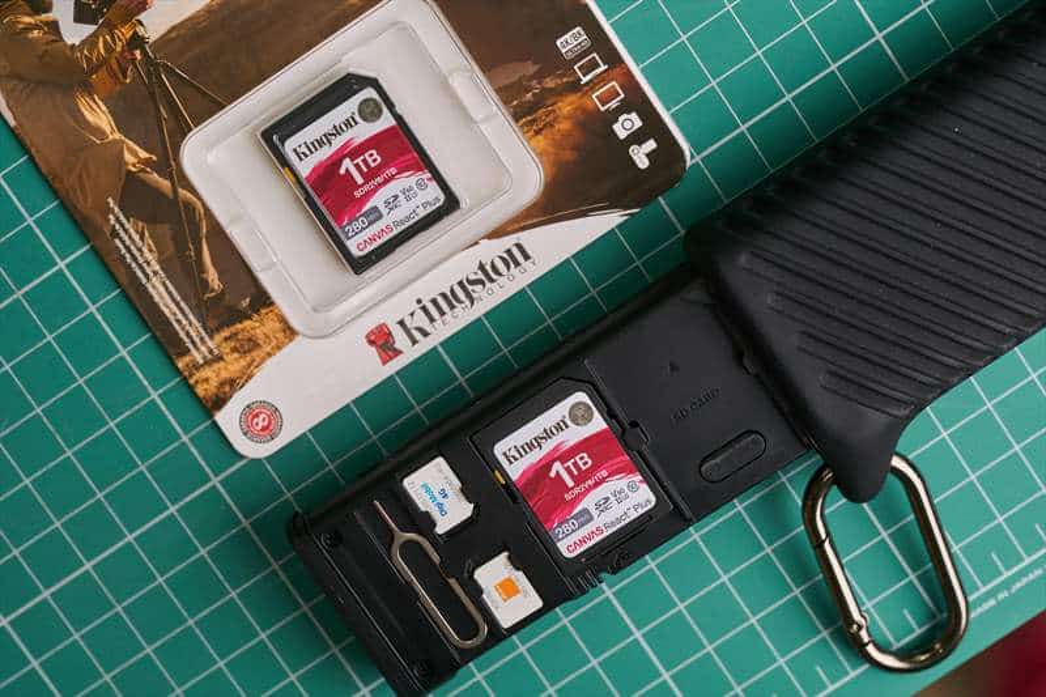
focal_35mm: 70
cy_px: 348
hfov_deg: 28.8
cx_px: 523
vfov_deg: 19.4
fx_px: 2033
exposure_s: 1/200
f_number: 5.6
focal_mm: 70
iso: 200
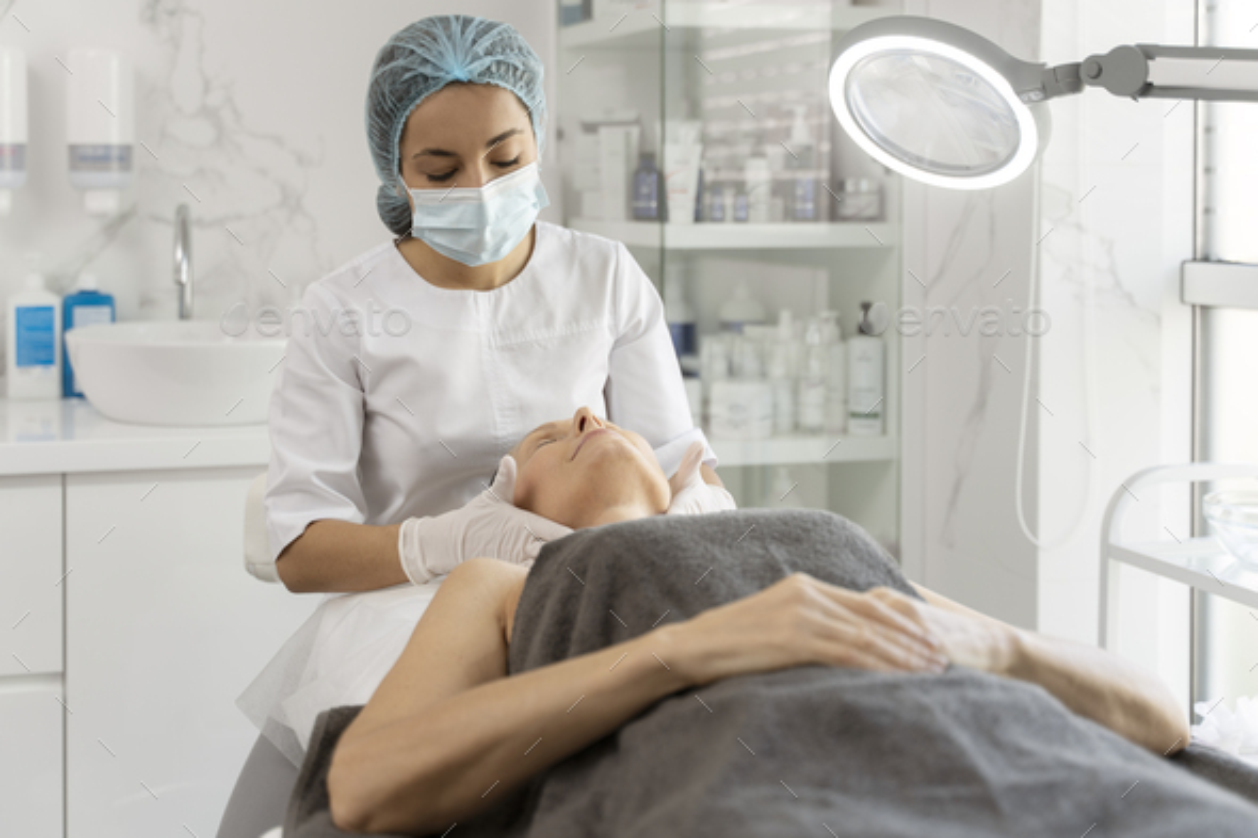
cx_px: 629
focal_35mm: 48
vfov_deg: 28.1
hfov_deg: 41.1
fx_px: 1677
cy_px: 419
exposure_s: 1/160
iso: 320
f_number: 2.8
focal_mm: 48
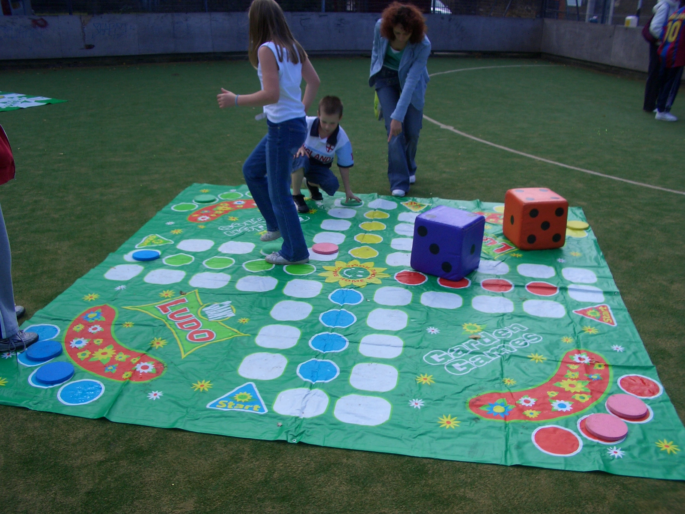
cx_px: 342
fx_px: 693
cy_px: 257
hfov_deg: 52.6
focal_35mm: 35
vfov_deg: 40.7
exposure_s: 1/320
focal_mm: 5.8
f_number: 4.3
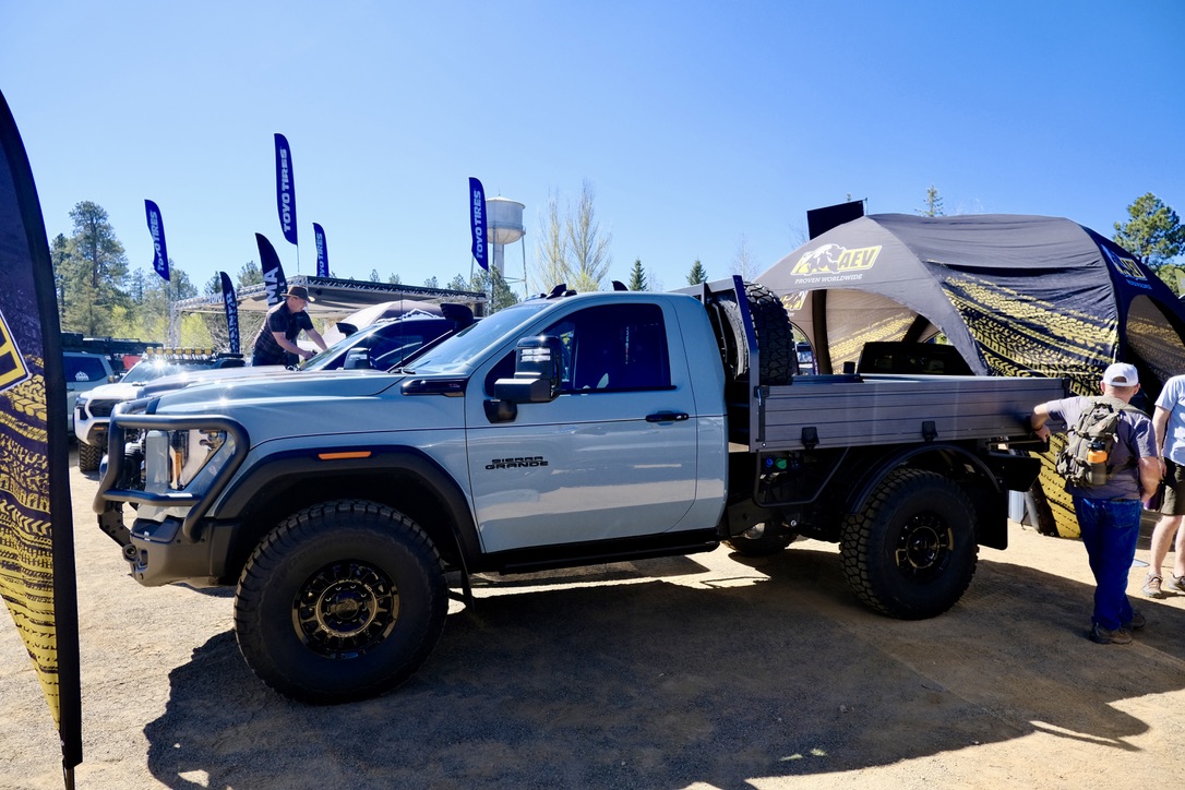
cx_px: 592
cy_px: 395
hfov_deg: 76.1
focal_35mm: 23
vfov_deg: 55.1
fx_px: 757
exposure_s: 1/350
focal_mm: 15
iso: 320
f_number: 5.6
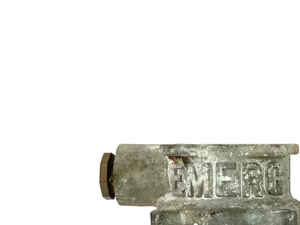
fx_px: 1100
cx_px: 342
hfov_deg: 15.1
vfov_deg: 11.5
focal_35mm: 127
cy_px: 256
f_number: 2
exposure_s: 1/246
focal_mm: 6
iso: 20
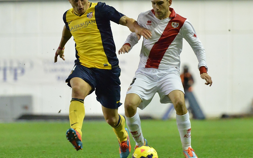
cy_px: 74
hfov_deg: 8.8
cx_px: 122
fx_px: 1648
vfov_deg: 5.5
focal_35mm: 239
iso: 6400
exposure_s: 1/1000
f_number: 2.8
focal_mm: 200
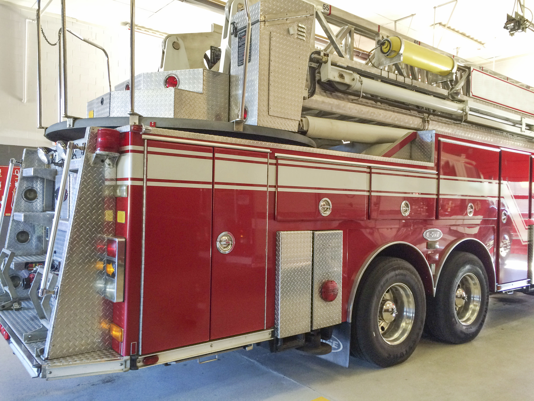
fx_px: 447
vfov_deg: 48.2
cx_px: 267
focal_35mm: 29
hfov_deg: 61.7
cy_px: 200
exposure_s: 1/30
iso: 100
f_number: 2.2
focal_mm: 4.15
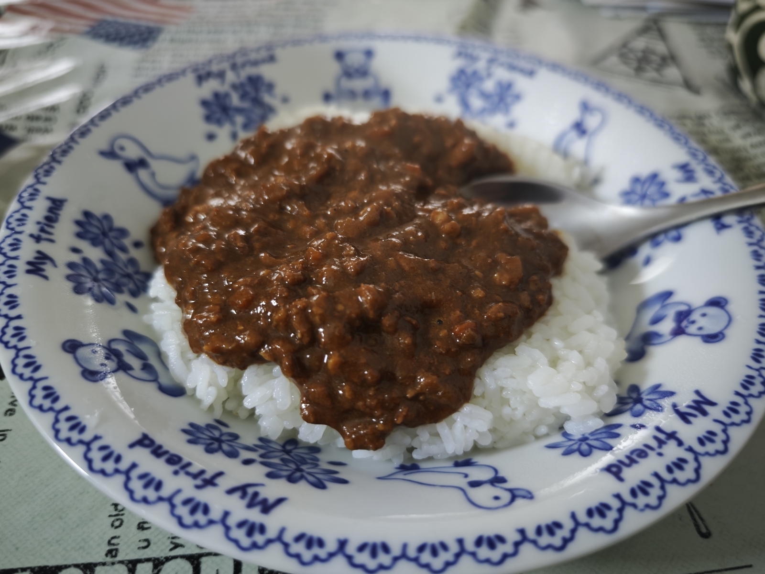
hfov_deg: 69.4
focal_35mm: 25
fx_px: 552
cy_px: 287
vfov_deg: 54.9
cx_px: 382
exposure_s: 1/32.9
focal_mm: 8.72
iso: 800
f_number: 1.63
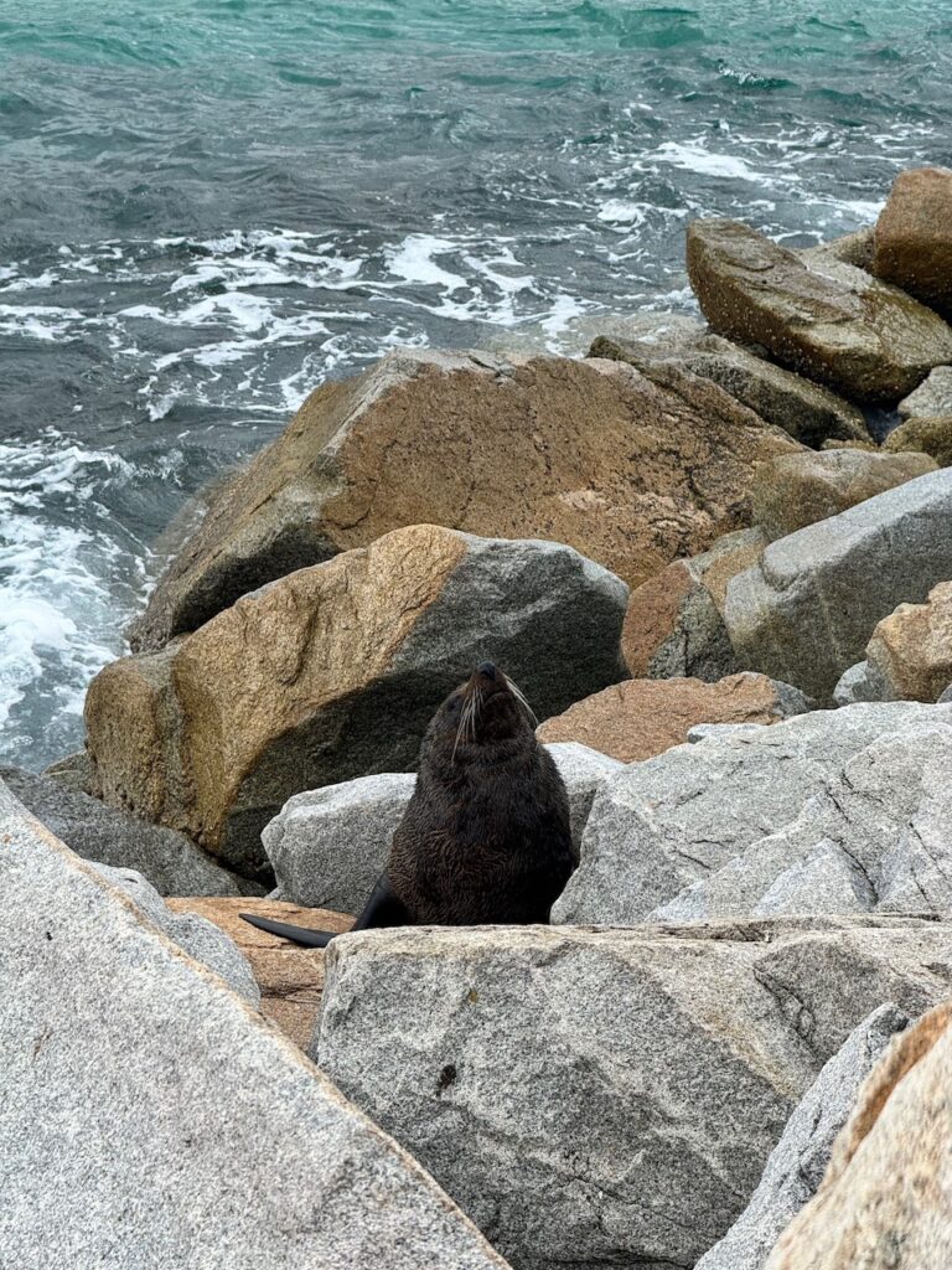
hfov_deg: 12.3
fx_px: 4400
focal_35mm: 120
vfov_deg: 16.4
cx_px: 476
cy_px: 635
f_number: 2.8
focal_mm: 15.66
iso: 50
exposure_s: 1/383
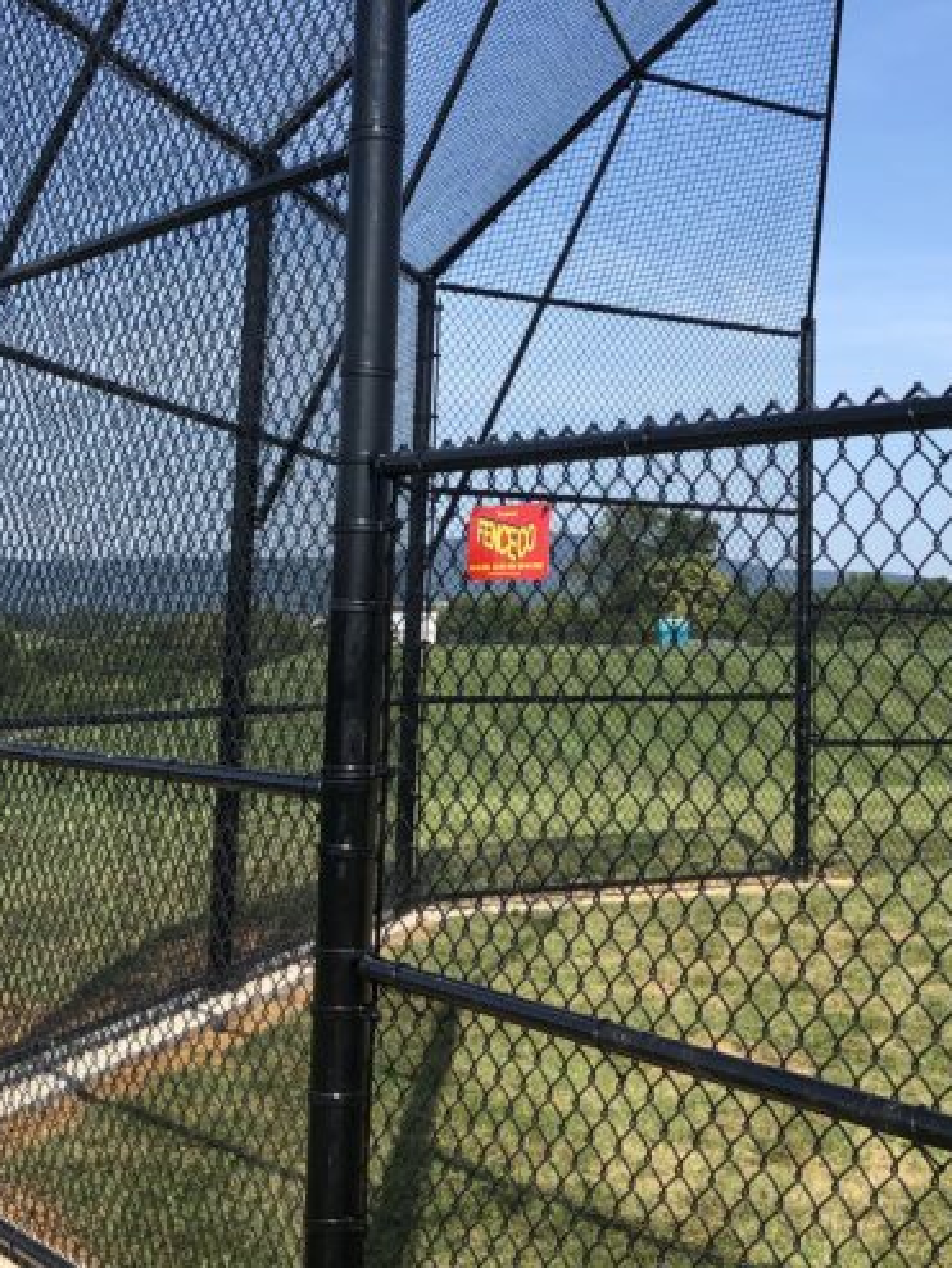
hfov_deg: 25.0
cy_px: 367
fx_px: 2125
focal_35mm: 58
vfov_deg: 32.8
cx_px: 718
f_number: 1.8
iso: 20
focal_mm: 3.99
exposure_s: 1/1799
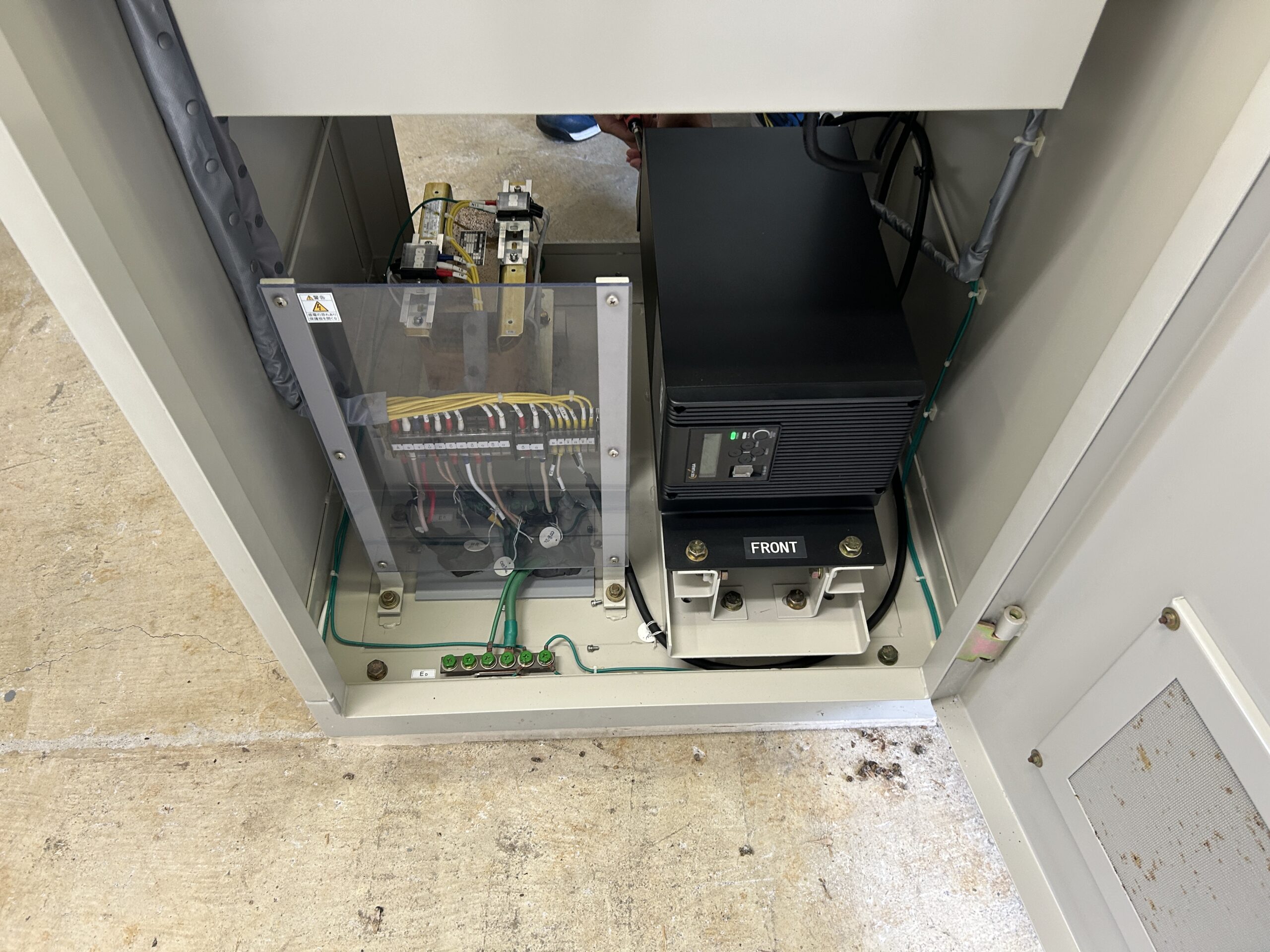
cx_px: 635
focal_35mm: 26
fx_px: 954
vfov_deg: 53.1
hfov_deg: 67.3
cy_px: 476
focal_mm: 5.7
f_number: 1.5
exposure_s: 1/60
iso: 160
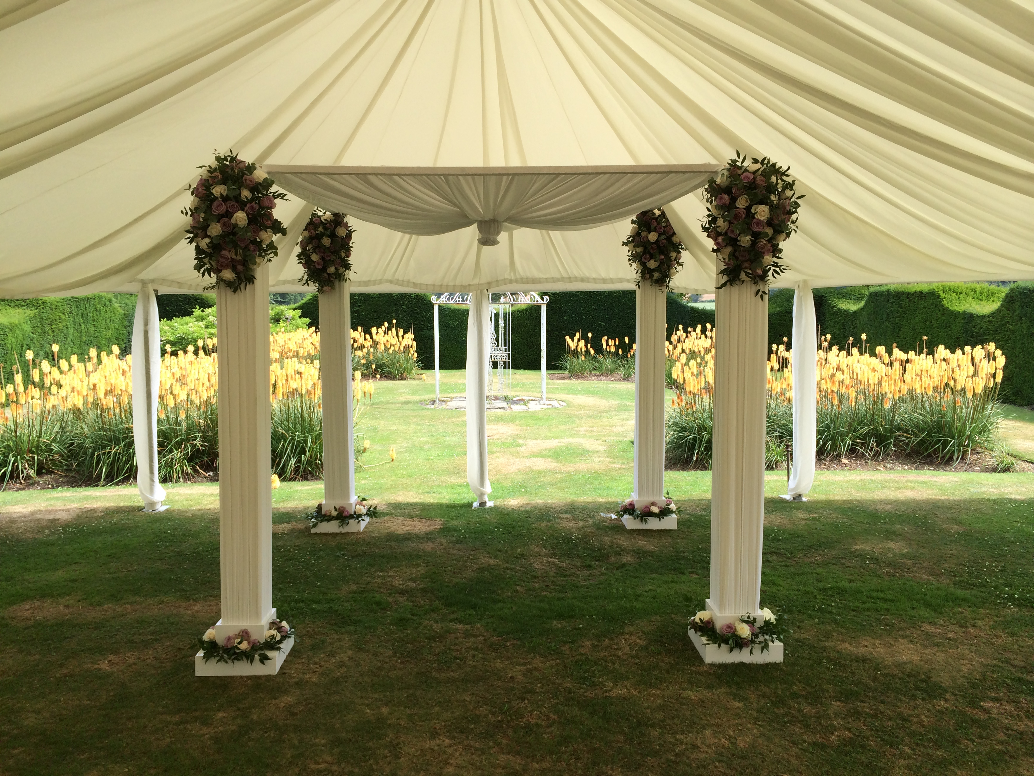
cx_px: 517
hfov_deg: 60.0
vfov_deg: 46.8
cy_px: 388
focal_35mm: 30
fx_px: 896
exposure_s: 1/733
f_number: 2.2
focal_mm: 4.12
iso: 32
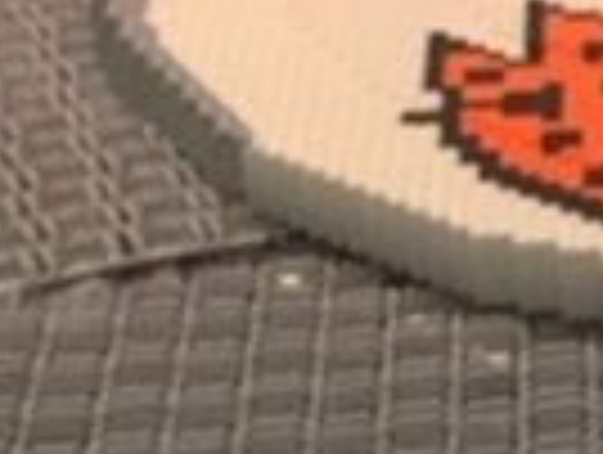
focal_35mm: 166
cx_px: 1296
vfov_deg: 8.9
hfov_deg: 10.6
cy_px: 387
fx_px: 2897
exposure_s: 1/30
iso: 64
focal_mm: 4.15
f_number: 2.2
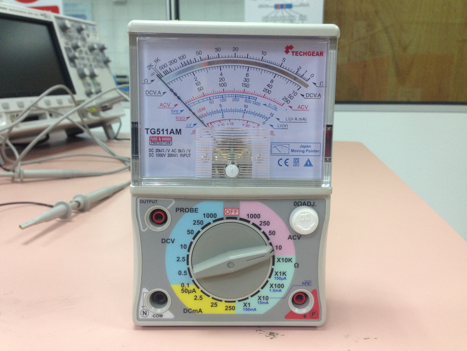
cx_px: 234
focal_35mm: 33
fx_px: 445
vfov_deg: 42.9
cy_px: 176
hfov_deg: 55.4
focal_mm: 4.12
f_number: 2.4
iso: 125
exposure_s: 1/20
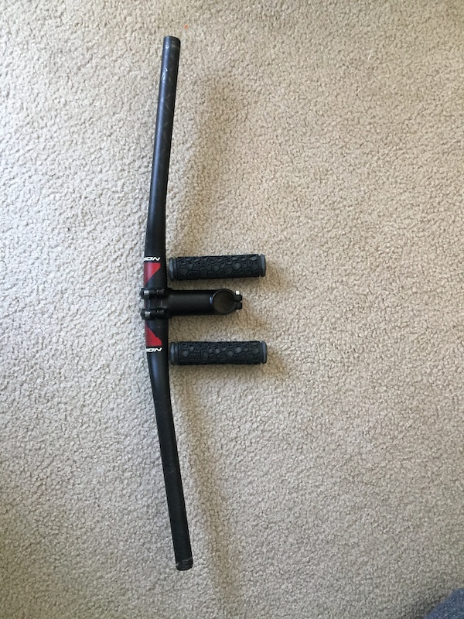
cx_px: 232
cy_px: 310
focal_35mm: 29
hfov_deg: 48.2
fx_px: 518
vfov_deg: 61.7
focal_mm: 4.15
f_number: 2.2
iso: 160
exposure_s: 1/30
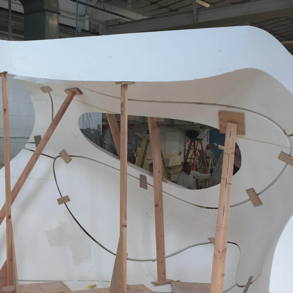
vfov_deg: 32.7
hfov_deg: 32.3
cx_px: 78
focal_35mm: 52
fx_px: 498
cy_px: 180
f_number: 2.2
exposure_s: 1/120
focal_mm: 4.15
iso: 40
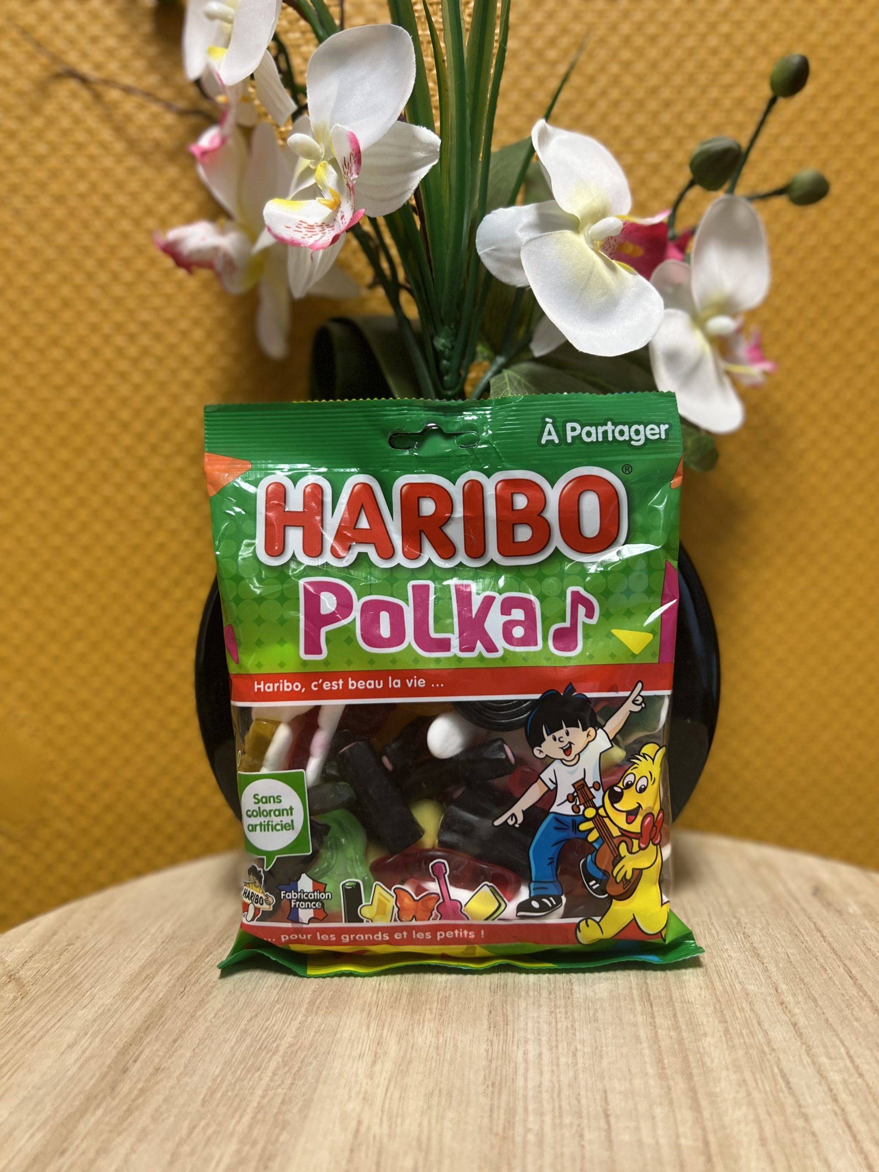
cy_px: 586
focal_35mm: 26
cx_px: 440
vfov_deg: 67.3
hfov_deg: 53.1
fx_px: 880
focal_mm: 5.7
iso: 80
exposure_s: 1/50
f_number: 1.5
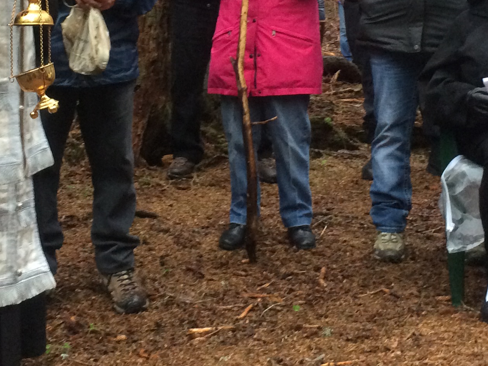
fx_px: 1058
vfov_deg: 19.3
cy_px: 42
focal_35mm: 75
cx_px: 168
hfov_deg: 25.9
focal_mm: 4.15
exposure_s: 1/30
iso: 320
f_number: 2.2
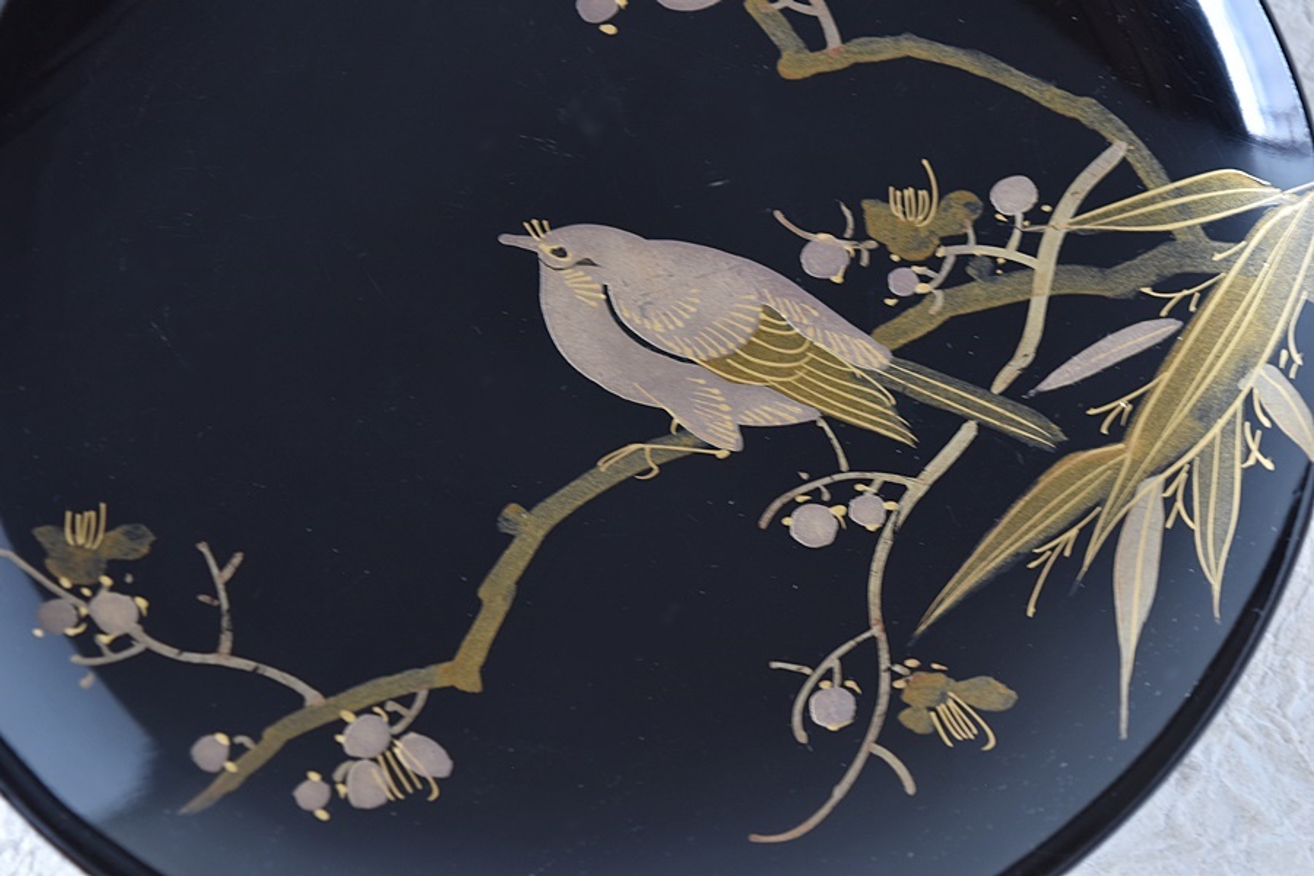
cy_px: 438
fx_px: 3011
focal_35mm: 82
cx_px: 657
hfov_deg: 24.6
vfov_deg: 16.6
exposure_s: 1/5
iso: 400
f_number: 5.6
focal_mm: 55
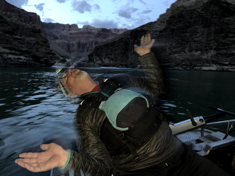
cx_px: 118
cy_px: 88
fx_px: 177
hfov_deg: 67.3
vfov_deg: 53.1
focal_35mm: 26
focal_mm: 4.25
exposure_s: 1/4
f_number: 1.8
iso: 320
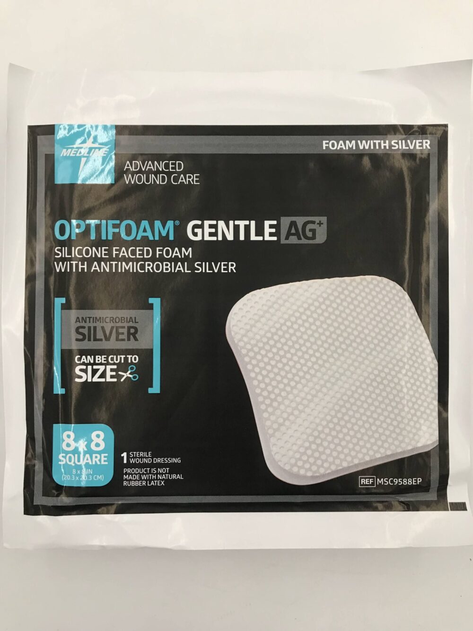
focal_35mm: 28
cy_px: 316
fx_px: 510
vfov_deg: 63.4
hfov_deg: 49.8
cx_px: 236
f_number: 1.8
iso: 32
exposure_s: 1/30
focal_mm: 3.99
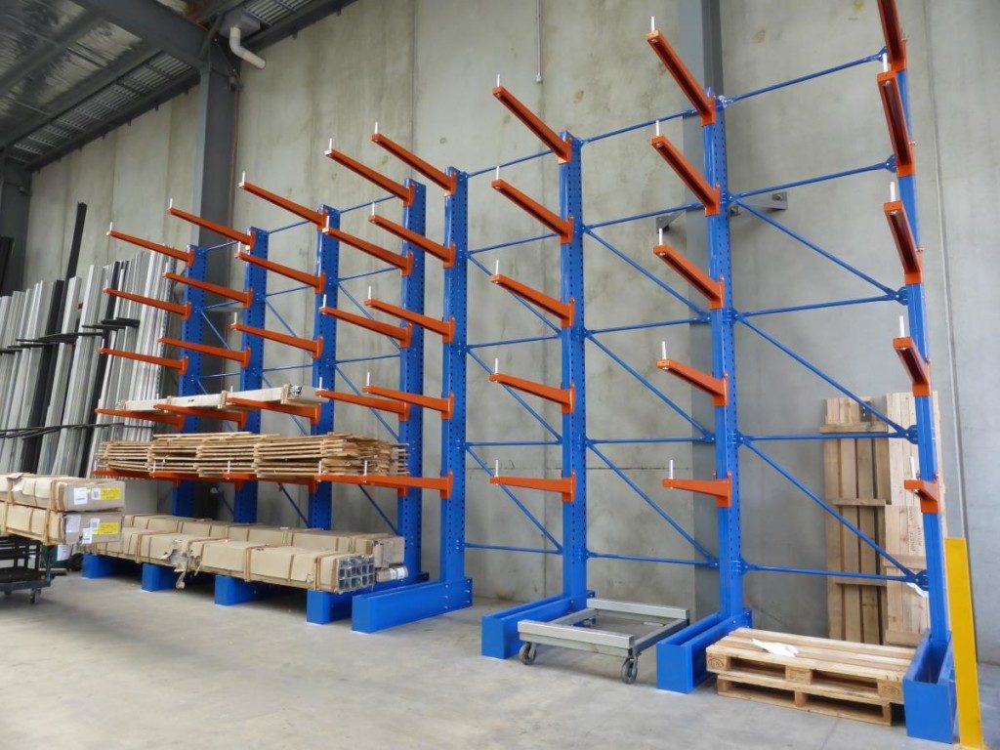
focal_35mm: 24
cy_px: 375
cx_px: 500
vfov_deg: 56.8
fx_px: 693
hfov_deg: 71.6
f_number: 3.3
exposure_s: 1/60
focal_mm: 4.3
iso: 200
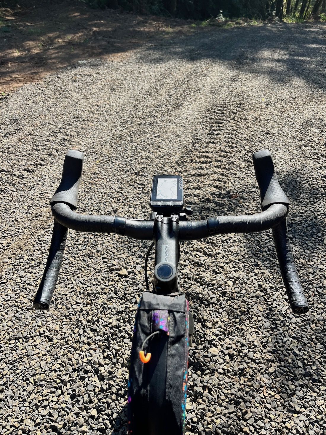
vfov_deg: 67.3
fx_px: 327
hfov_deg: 53.1
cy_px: 218
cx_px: 163
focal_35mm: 26
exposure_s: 1/967
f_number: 1.6
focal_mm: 5.1
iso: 50
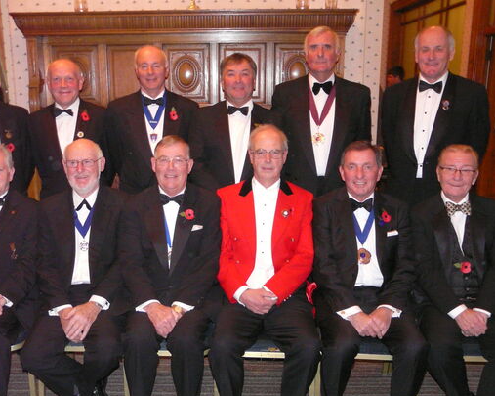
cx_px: 220
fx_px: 542
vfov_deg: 40.1
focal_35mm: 37
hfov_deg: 49.0
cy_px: 211
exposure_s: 1/8
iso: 400
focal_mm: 4.9
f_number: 2.8
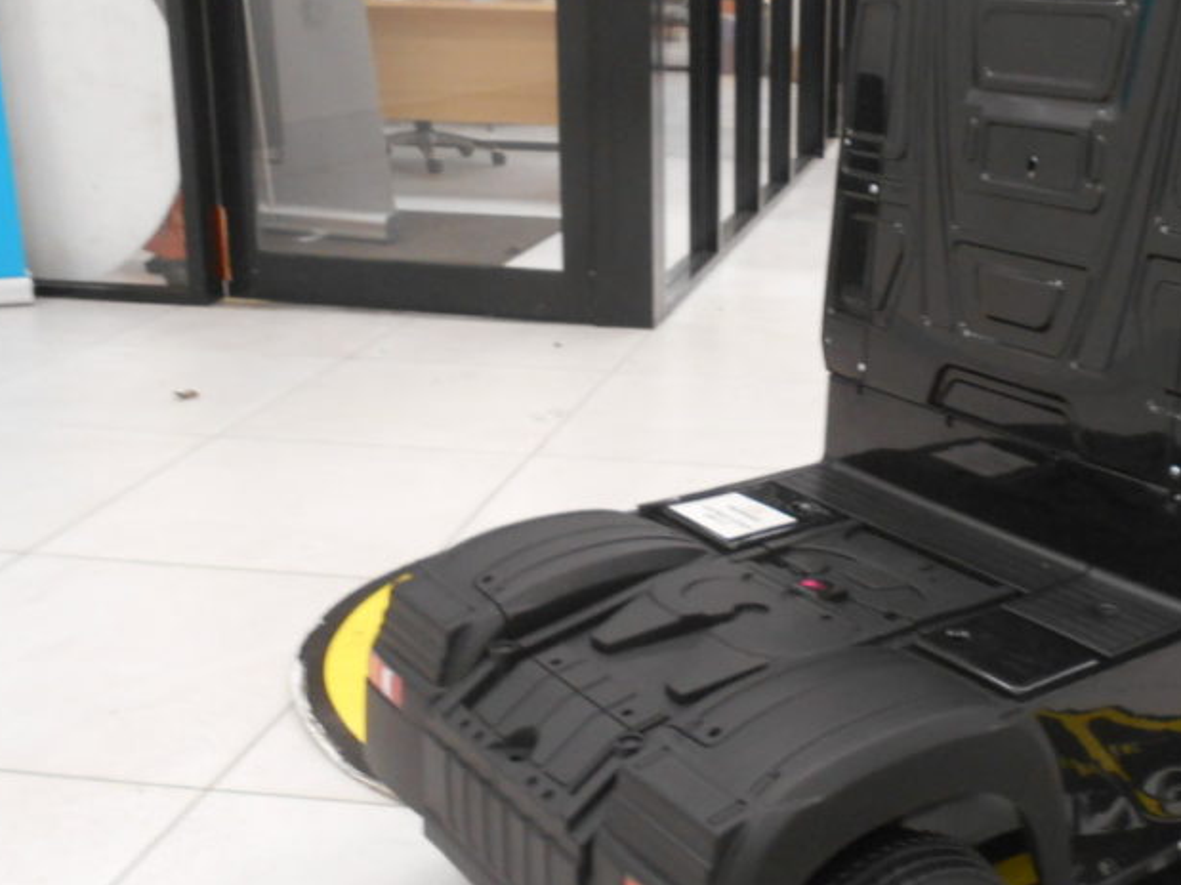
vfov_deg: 33.6
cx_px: 857
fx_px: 1467
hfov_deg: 42.8
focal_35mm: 43
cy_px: 448
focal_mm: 4.6
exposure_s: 1/30
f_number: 3.2
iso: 280
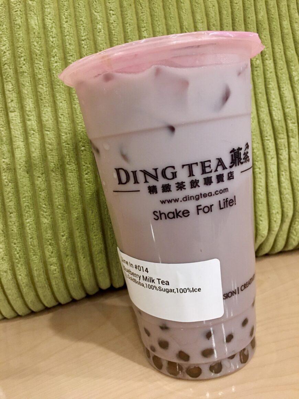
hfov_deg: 48.2
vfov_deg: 61.7
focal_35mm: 29
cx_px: 150
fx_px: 334
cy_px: 200
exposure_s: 1/30
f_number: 2.2
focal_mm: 4.15
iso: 200
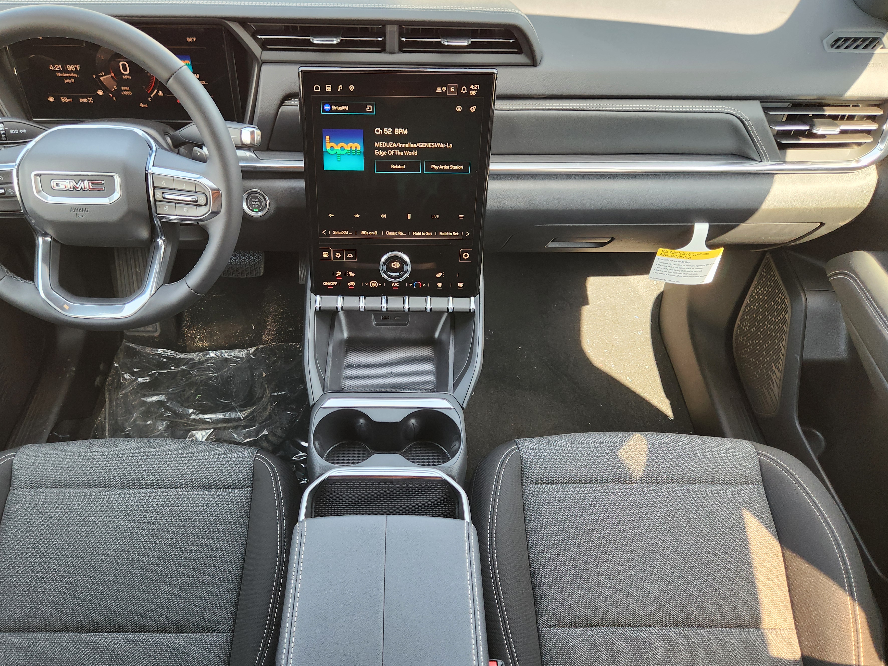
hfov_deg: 67.1
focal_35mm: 26
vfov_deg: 53.0
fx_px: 667
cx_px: 393
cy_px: 353
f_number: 1.8
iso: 200
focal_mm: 5.4
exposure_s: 1/180
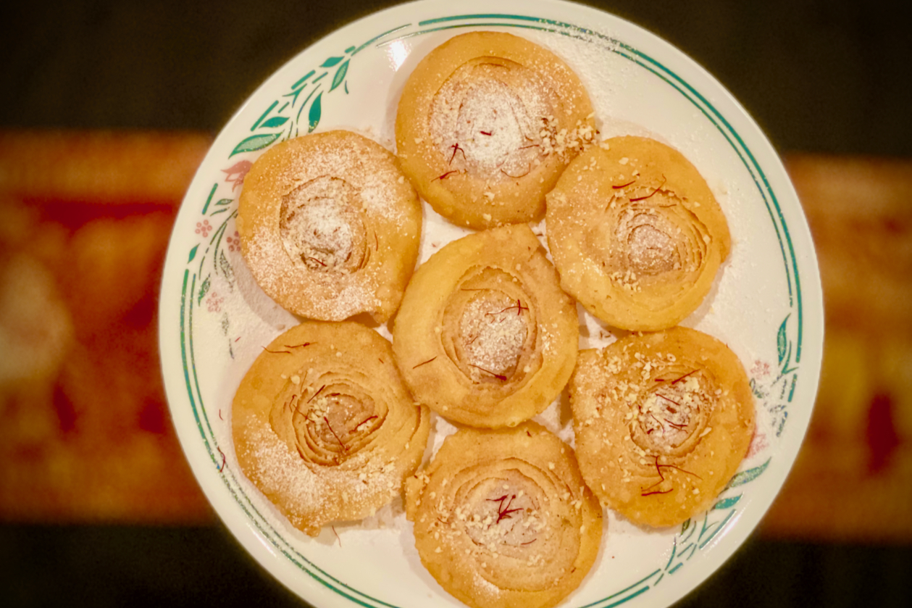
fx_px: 1393
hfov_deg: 36.3
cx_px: 461
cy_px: 333
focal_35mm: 55
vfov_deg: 24.6
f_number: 2
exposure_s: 1/40
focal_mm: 6
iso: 320
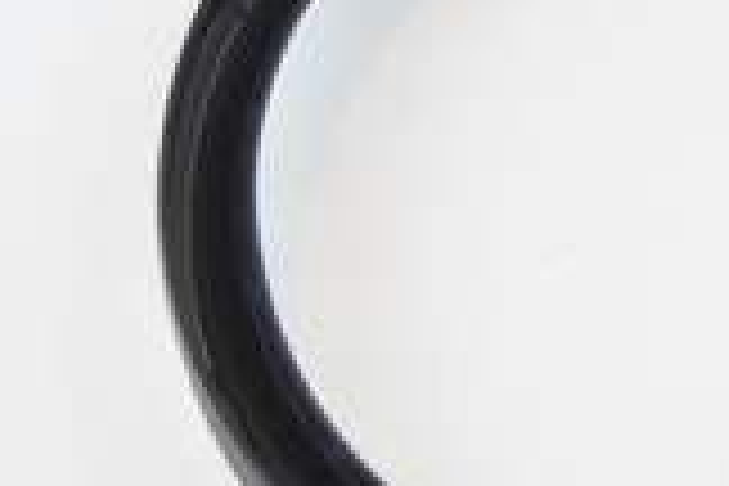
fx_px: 4090
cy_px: 196
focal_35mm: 202
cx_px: 684
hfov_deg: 10.1
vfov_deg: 6.8
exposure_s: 1/60
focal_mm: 34
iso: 800
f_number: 4.5
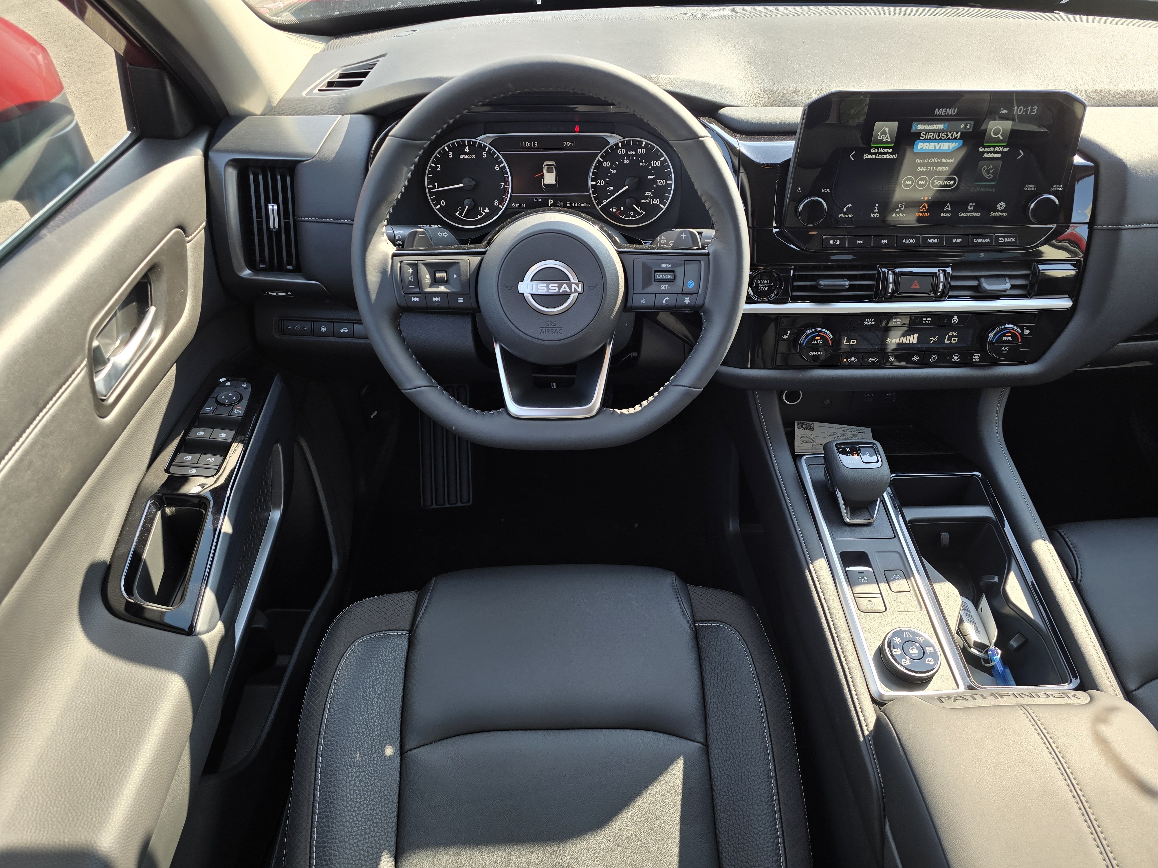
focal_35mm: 23
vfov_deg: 58.9
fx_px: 769
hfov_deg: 73.9
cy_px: 434
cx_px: 579
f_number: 1.7
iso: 32
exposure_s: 1/180
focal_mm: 6.3
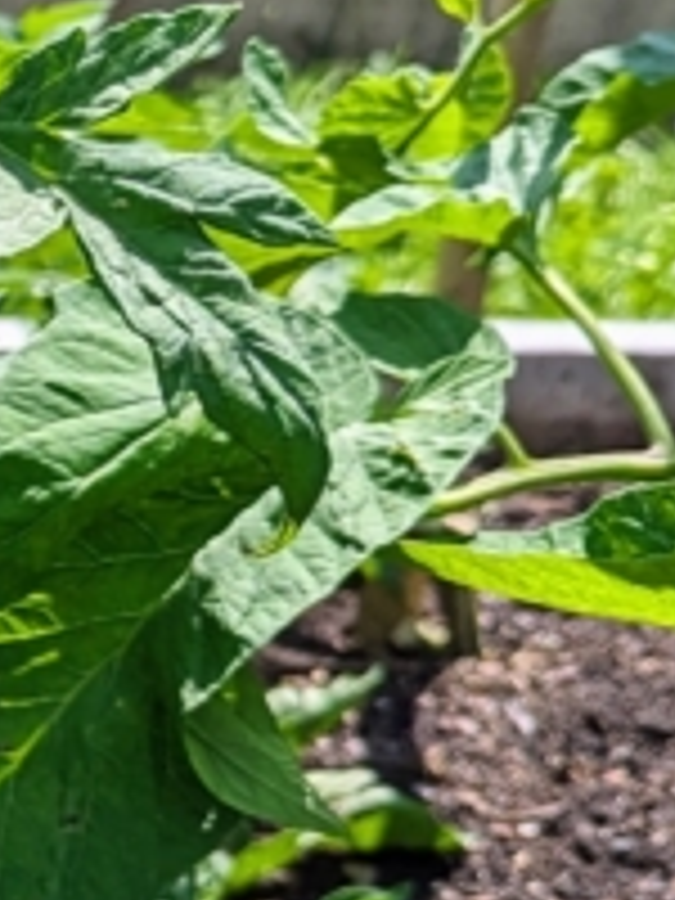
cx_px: -943
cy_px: 580
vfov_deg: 16.0
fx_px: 3198
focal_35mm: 123
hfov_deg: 10.4
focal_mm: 6.81
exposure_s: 1/2262
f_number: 1.85
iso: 45
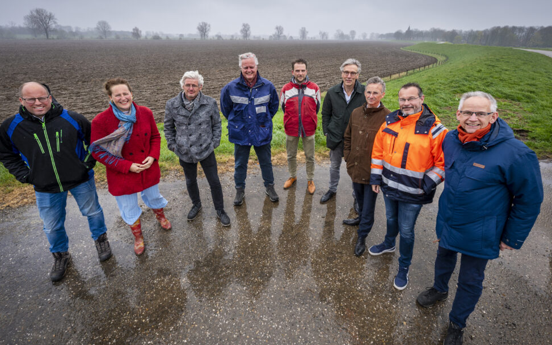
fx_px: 226
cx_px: 282
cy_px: 179
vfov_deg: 74.8
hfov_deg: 101.4
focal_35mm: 15
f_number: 6.3
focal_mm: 14
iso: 400
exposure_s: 1/160
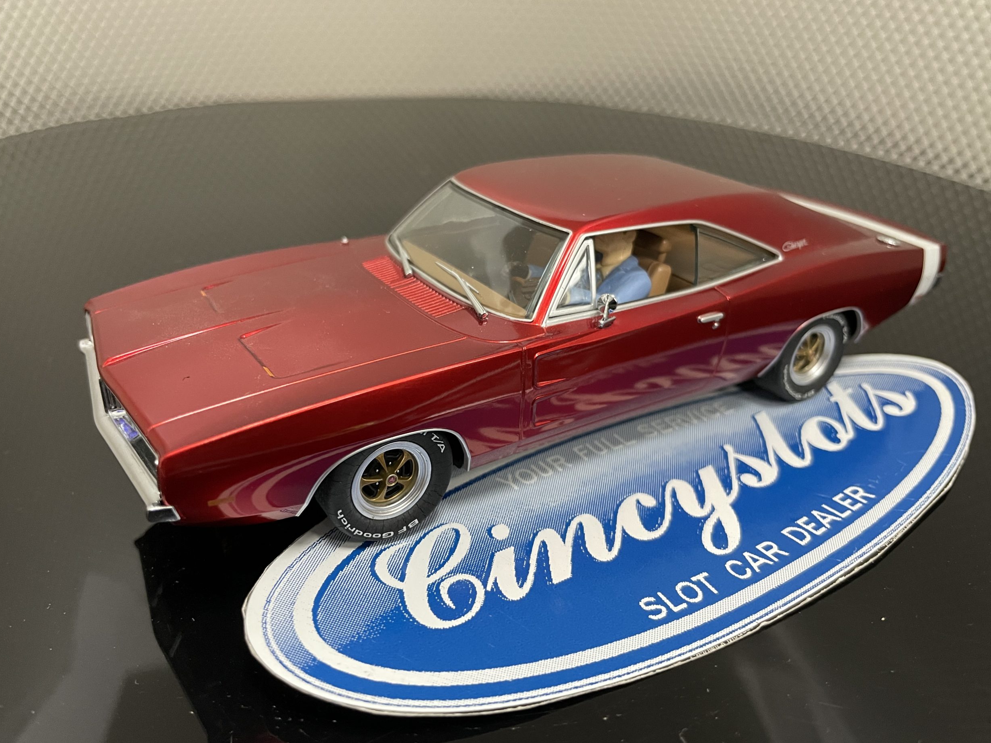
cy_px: 379
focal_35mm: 27
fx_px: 773
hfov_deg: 65.3
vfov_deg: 51.4
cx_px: 483
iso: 400
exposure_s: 1/60
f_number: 1.6
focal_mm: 4.2
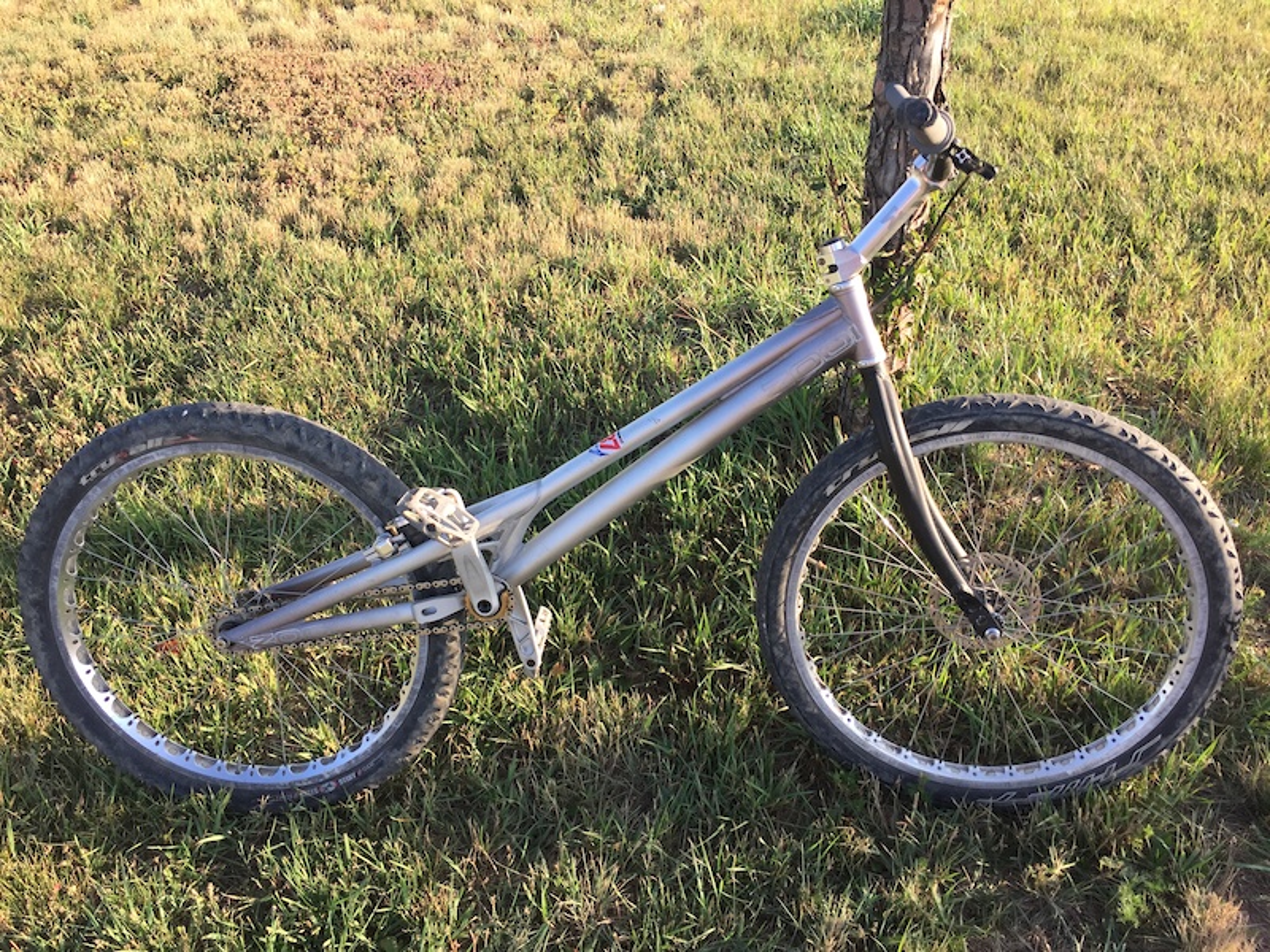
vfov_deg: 48.2
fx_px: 1064
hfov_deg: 61.7
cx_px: 635
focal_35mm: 29
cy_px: 476
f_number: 2.2
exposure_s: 1/353
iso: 32
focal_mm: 4.15
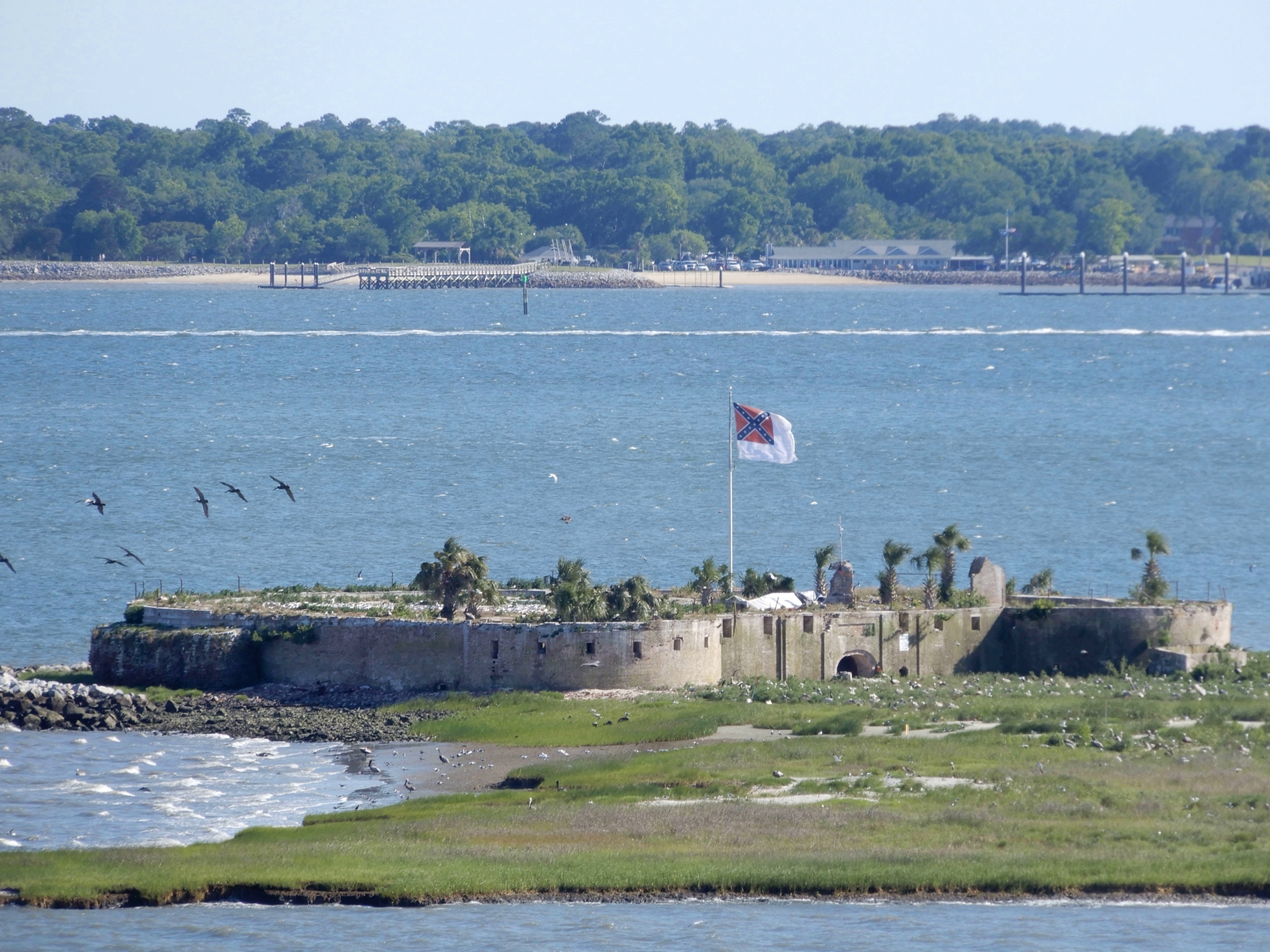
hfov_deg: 4.4
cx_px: 635
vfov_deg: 3.3
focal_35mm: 450
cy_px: 476
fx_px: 16508
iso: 100
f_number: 6.3
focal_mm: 80.3
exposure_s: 1/250
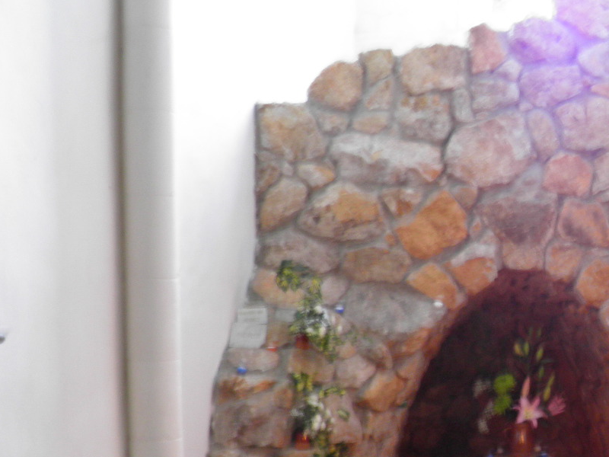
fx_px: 985
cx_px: 577
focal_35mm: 56
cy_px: 383
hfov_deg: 32.2
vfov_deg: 25.5
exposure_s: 3.2
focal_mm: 4.9
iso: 100
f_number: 2.8
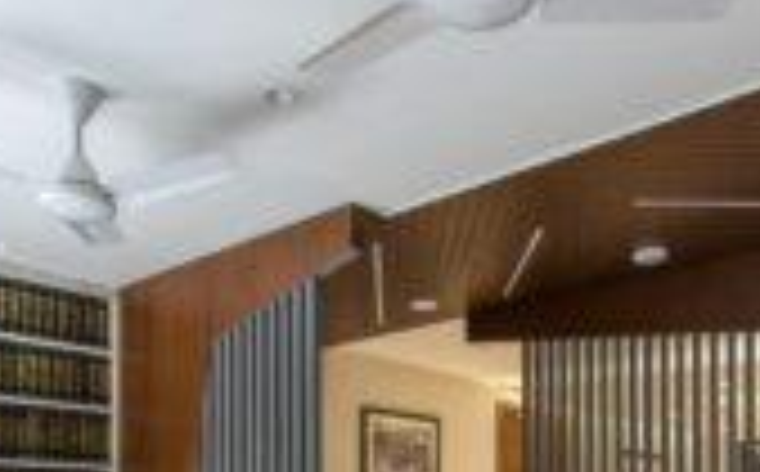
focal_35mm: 38
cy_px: 517
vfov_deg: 30.1
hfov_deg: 51.4
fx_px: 786
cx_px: 438
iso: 100
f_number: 11
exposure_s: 1/2.5
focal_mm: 14
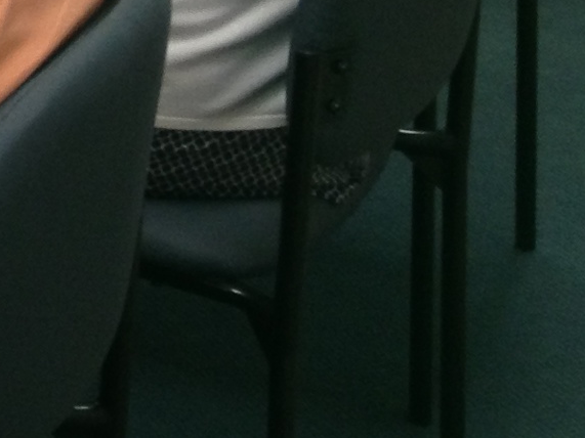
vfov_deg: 7.1
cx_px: -927
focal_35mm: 200
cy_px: -523
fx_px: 3379
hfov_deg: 8.8
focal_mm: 4.28
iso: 50
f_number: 2.4
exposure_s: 1/30
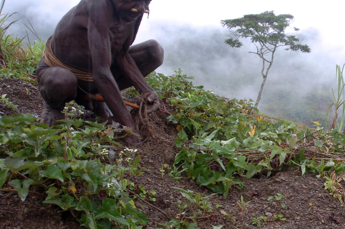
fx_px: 421
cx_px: 272
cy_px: 134
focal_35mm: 44
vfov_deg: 30.3
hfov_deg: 42.7
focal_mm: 18
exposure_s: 1/100
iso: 200
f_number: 8
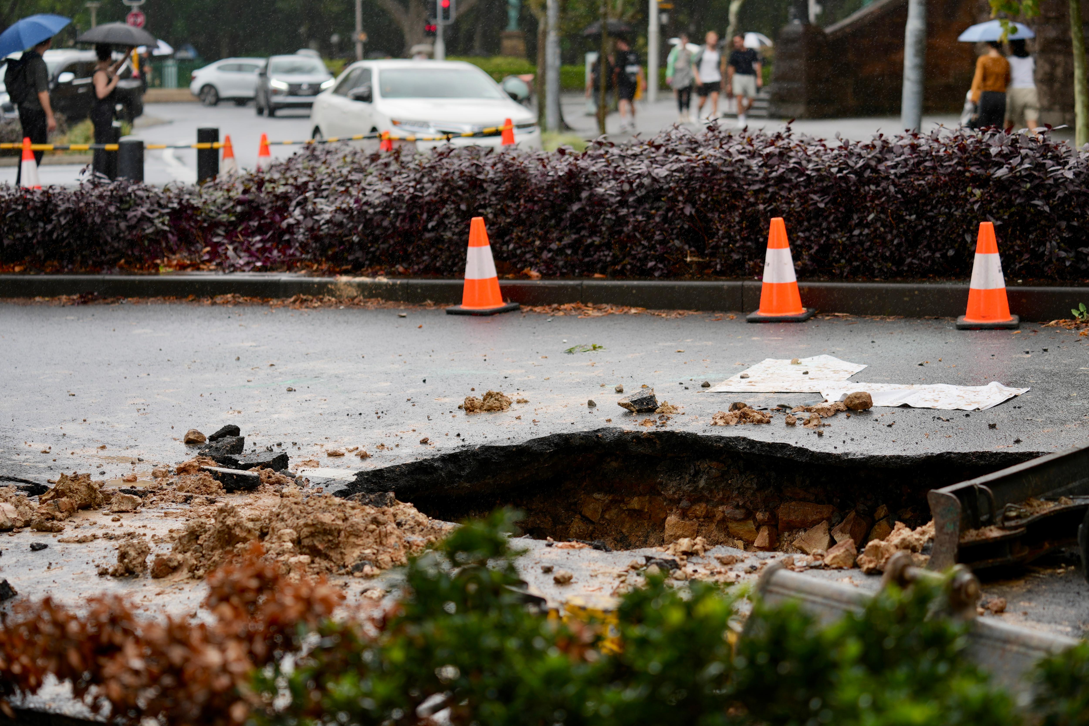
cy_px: 363
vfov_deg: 19.5
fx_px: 2117
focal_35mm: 70
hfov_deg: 28.8
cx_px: 544
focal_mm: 70
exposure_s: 1/500
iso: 100
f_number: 2.8
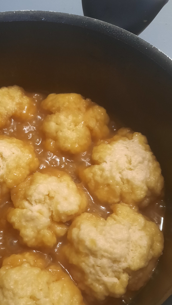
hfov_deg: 34.6
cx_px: 35
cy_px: 179
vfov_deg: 59.1
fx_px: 268
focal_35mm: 33
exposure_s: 1/33
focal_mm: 4.6
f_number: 2
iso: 320
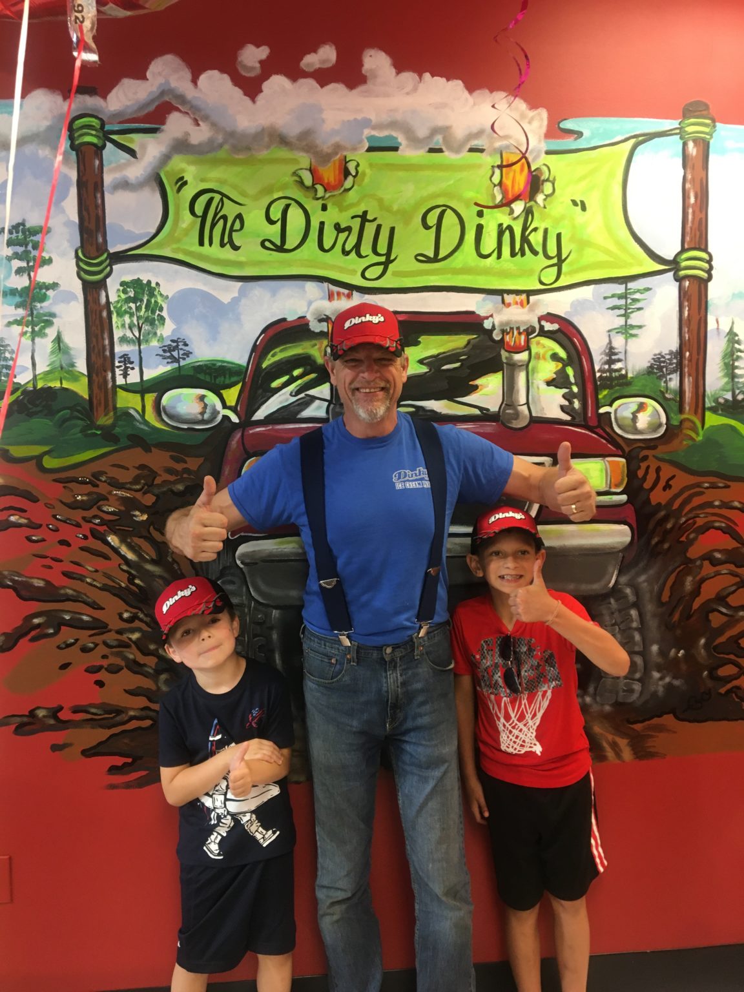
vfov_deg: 61.7
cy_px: 496
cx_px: 372
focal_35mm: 29
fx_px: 831
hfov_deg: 48.2
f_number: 2.2
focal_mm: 4.15
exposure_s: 1/30
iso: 100
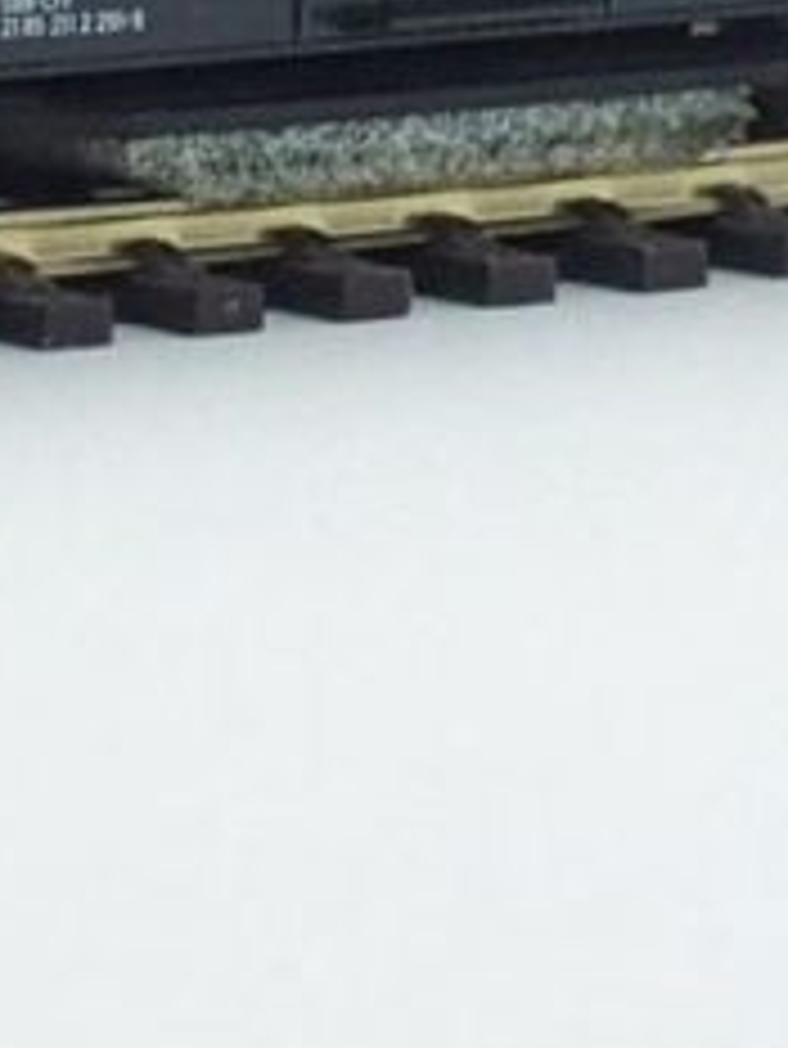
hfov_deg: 9.5
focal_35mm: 154
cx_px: -131
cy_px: -540
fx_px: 4670
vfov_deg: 12.2
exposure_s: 1/800
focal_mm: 7.4
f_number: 3.5
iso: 320
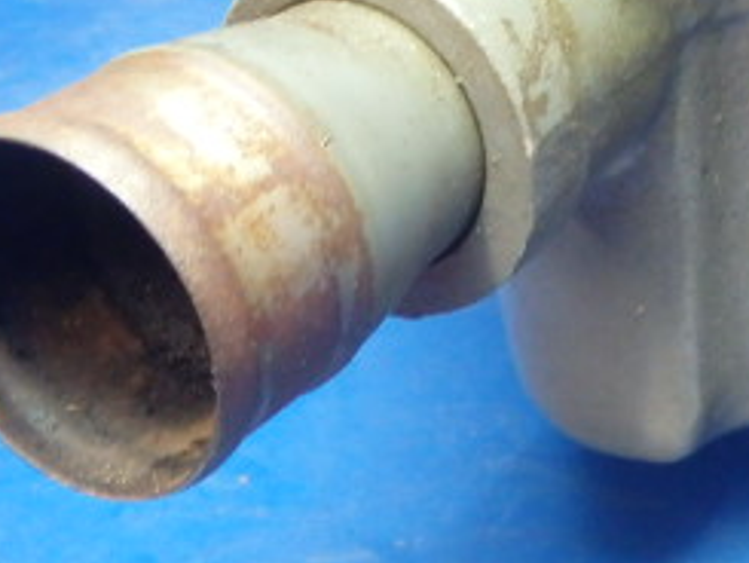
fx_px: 1580
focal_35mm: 73
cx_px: 795
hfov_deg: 25.0
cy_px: 52
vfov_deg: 19.8
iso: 800
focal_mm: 5
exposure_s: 1/13
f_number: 3.9
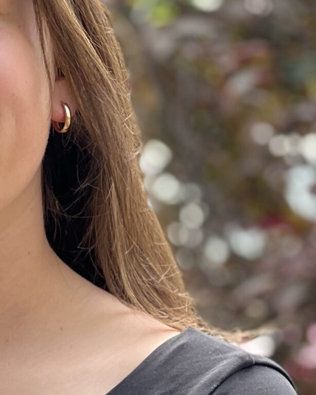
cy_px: 371
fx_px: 2936
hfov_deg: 6.1
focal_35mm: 251
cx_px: -87
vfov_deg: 7.7
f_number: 2.8
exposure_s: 1/121
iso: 50
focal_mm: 9
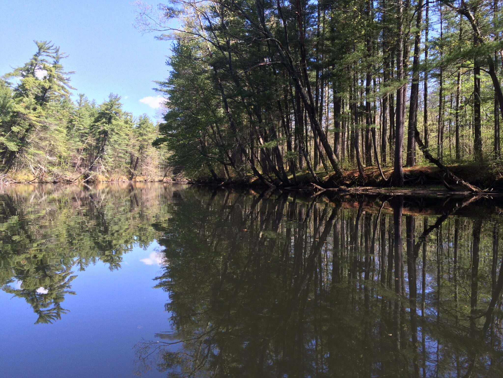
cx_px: 252
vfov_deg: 48.2
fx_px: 421
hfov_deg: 61.7
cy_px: 189
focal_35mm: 29
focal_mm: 4.15
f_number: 2.2
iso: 32
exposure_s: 1/483
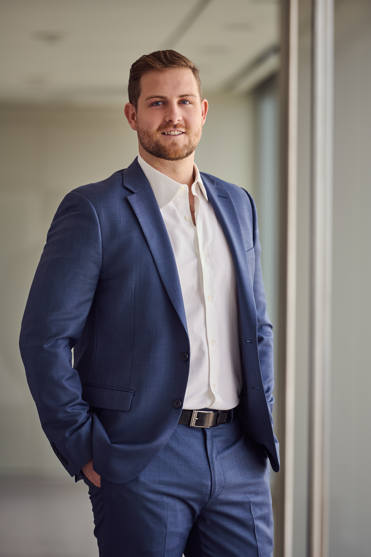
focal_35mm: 200
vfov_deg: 10.3
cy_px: 278
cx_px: 186
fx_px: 3091
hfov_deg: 6.9
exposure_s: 1/250
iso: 250
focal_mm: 200
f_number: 3.5
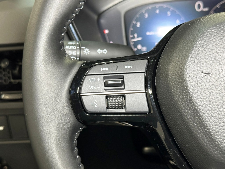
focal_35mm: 48
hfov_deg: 39.7
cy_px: 84
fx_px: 312
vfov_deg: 30.3
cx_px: 112
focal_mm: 6.86
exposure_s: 1/40
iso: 400
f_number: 1.78
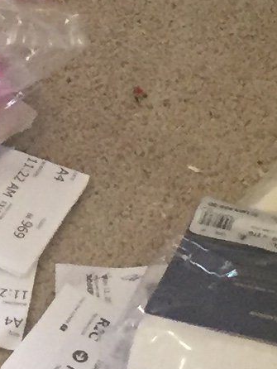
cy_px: -141
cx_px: -67
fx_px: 2260
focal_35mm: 212
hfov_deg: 7.0
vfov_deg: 9.1
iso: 200
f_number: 2.2
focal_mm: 4.15
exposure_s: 1/30
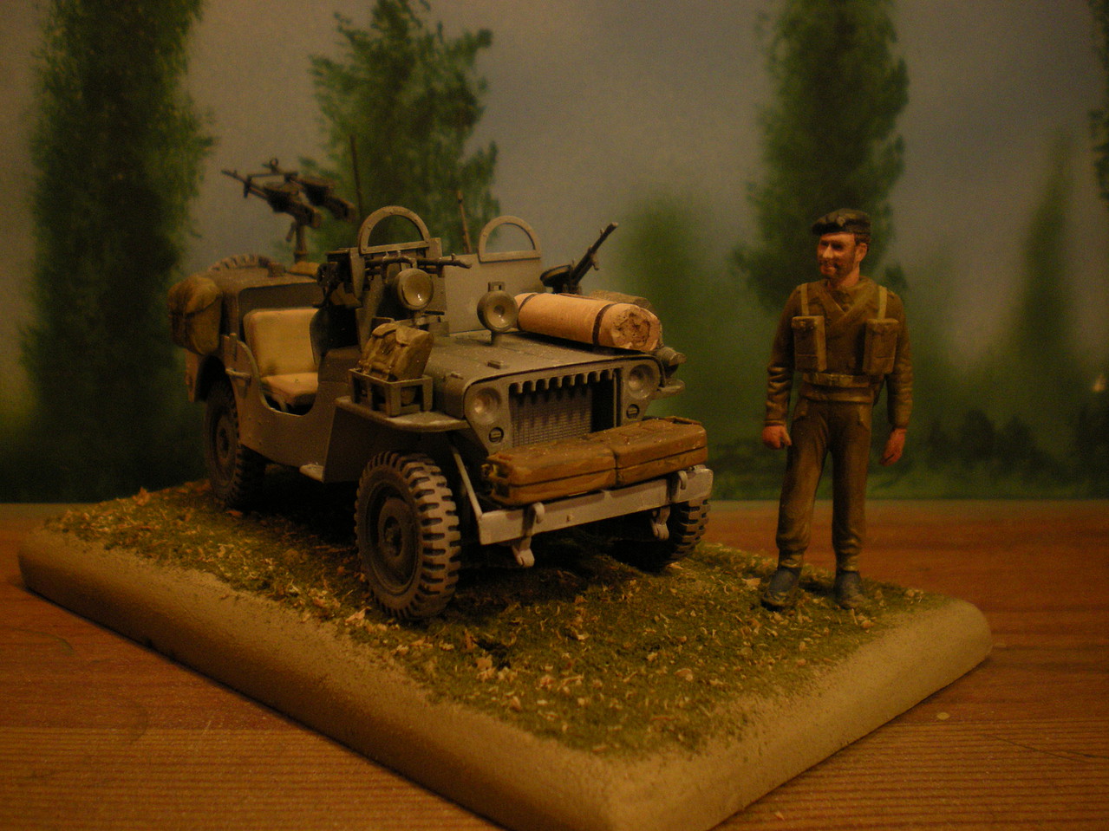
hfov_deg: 49.0
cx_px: 554
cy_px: 416
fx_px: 1217
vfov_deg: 37.7
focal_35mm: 38
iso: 200
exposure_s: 1/49.3
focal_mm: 6.3
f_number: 3.1
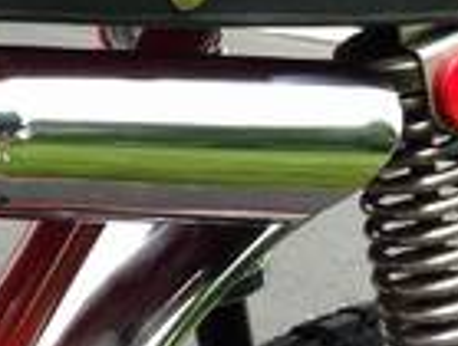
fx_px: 1884
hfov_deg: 13.3
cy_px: 379
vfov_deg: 10.4
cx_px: -161
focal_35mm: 142
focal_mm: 4.13
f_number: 2.4
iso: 64
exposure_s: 1/180
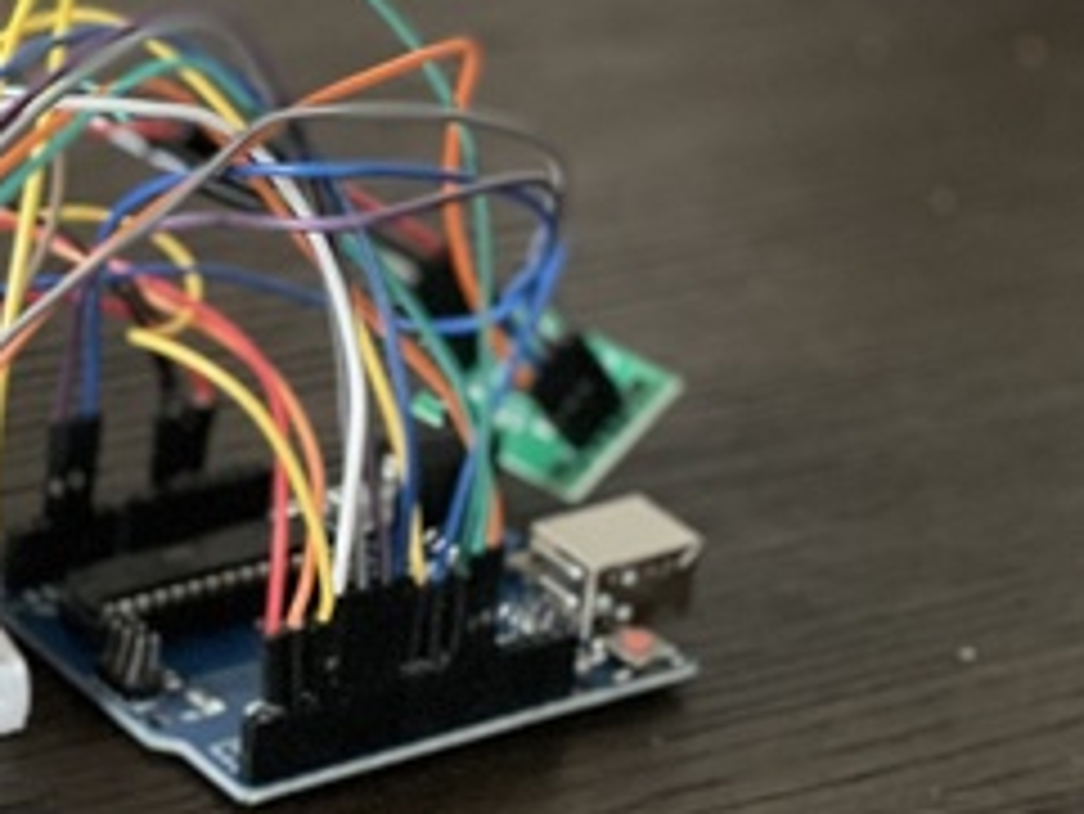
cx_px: -594
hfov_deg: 11.4
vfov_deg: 9.0
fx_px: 5170
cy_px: 411
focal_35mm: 165
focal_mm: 6
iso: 500
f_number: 2
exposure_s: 1/18
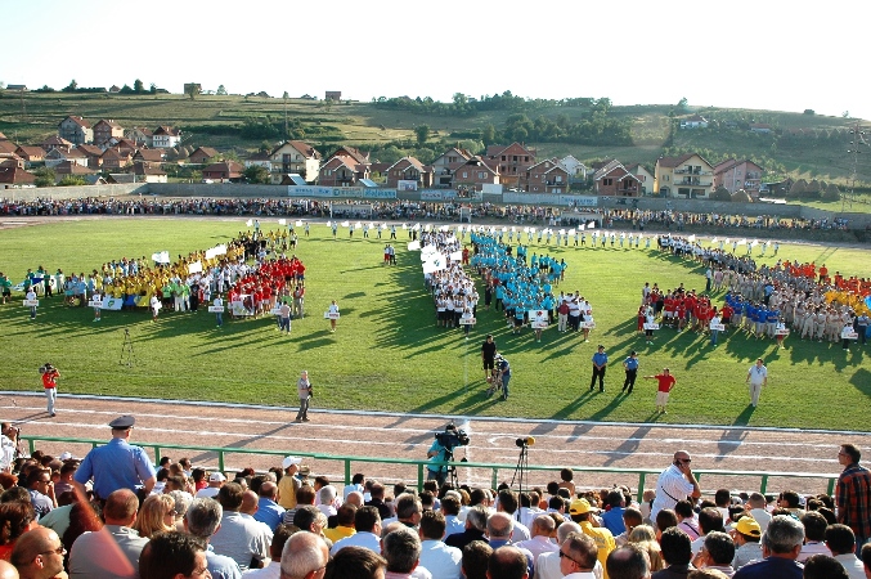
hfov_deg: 67.4
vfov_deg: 47.8
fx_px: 653
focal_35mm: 27
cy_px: 290
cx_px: 436
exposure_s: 1/200
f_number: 7.1
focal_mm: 18
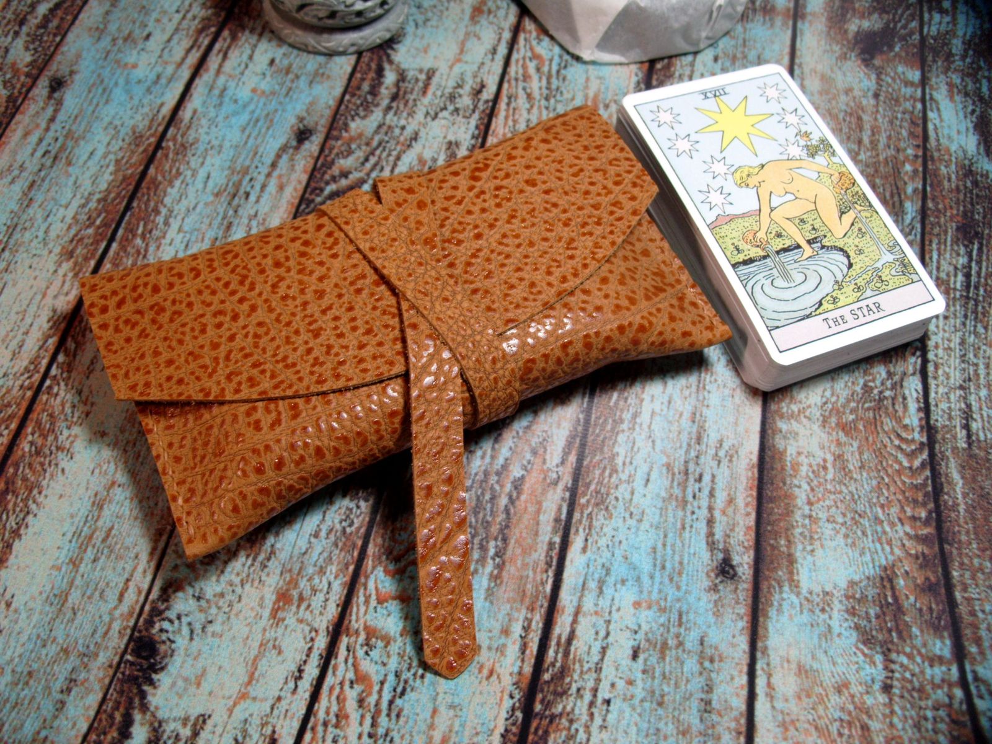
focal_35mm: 35
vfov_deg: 40.7
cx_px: 496
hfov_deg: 52.6
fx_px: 1003
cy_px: 372
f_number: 2.8
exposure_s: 1/45
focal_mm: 7.8
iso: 100
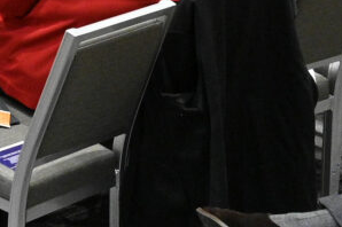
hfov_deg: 10.4
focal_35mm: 165
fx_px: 1566
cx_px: -523
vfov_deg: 8.0
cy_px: -193
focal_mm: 24
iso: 3200
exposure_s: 1/60
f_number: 6.3
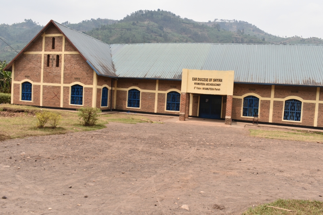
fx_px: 296
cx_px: 162
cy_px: 108
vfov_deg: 40.0
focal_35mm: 33
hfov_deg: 57.2
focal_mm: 22
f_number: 8
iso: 200
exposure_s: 1/250
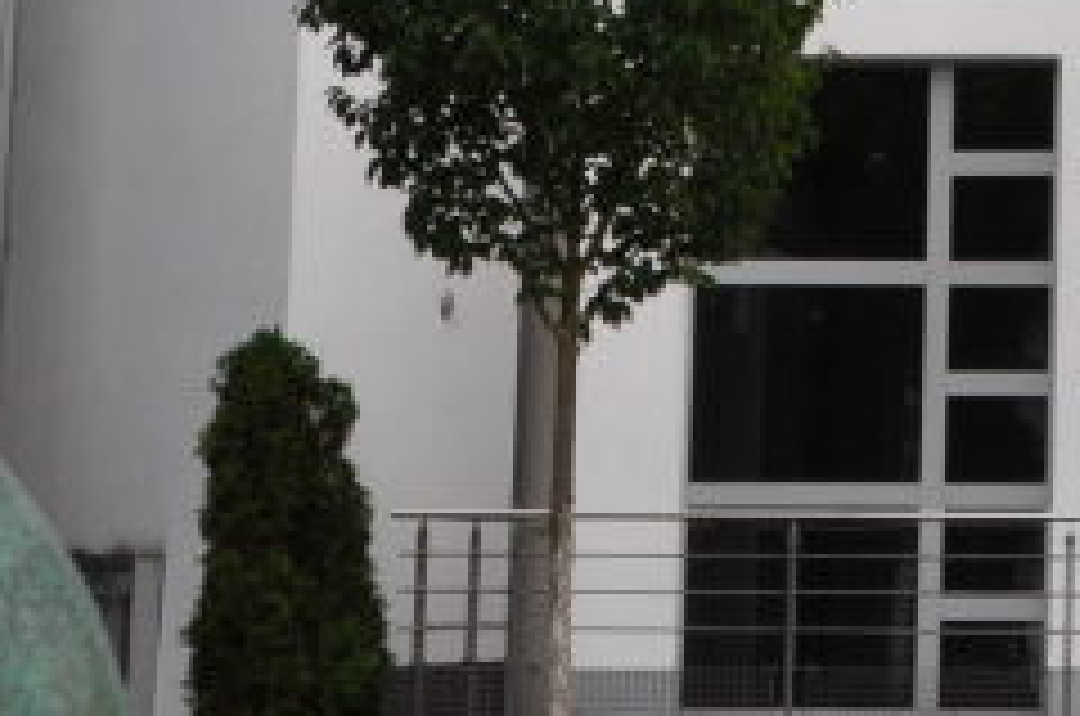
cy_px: -923
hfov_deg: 9.0
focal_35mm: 224
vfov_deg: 5.9
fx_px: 6707
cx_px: 1656
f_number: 9
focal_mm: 28
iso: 200
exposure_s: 1/320
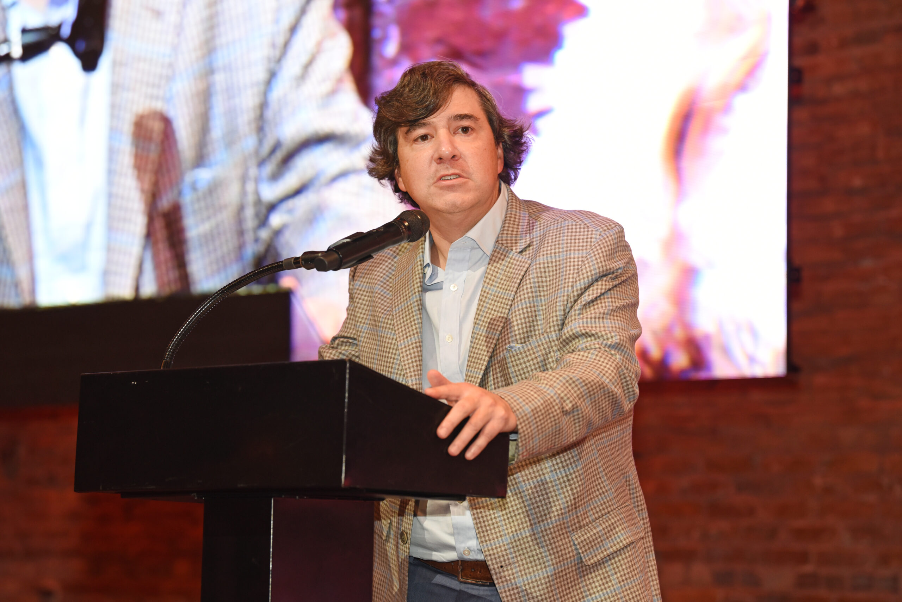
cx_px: 451
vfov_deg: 11.0
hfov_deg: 16.4
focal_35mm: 125
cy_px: 301
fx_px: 3133
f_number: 4
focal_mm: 125
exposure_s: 1/125
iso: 1250
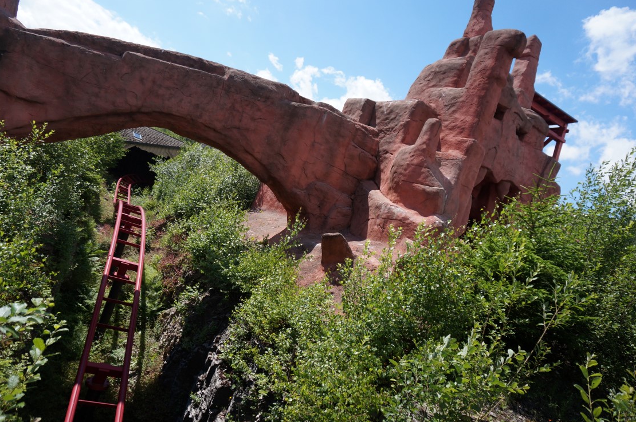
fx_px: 441
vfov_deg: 51.2
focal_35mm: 25
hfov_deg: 71.6
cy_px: 207
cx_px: 321
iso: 320
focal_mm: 16
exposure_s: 1/3200
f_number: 4
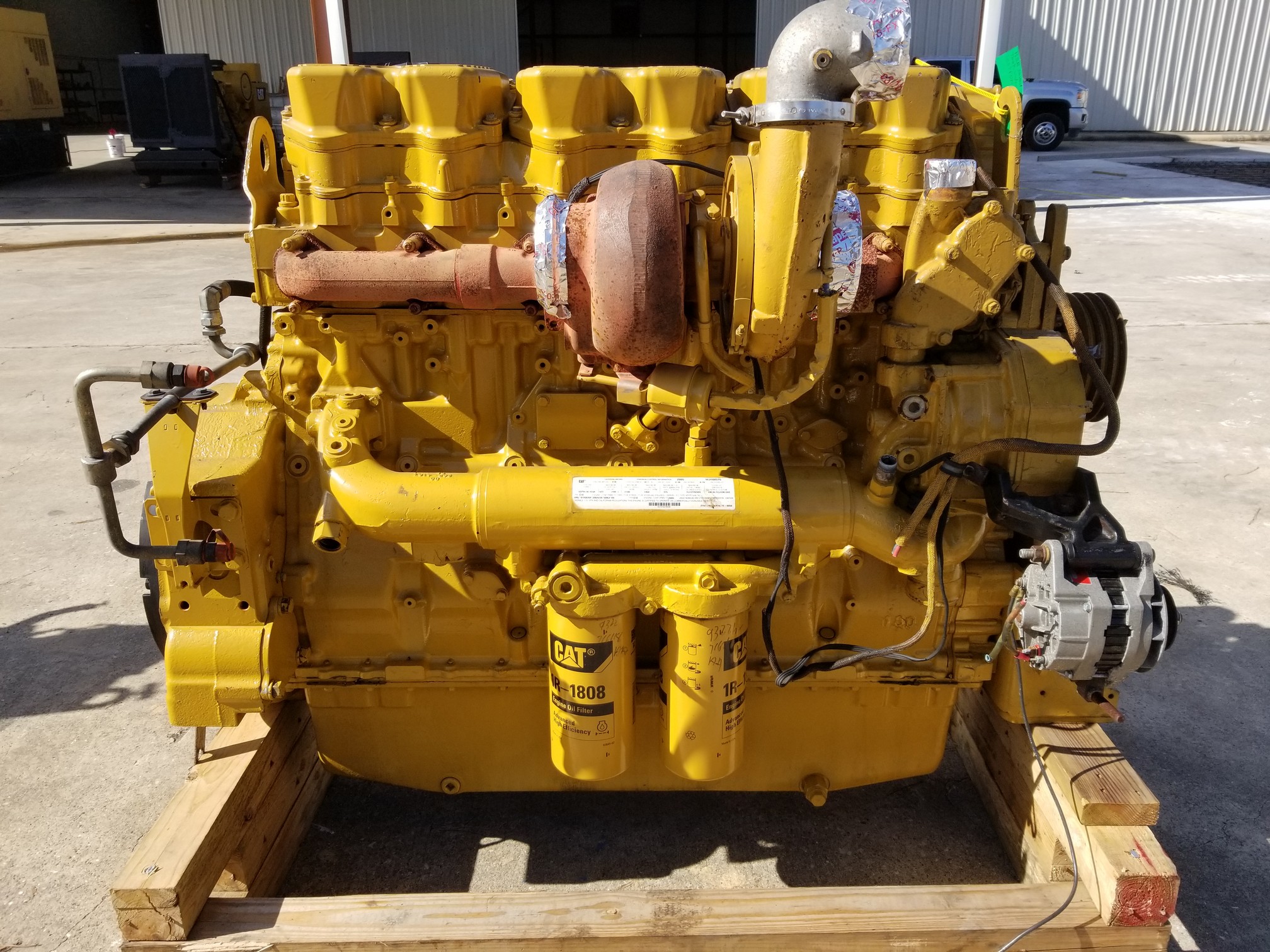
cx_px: 635
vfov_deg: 53.1
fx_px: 954
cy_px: 476
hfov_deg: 67.3
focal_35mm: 26
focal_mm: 4.25
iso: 50
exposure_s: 1/1816
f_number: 1.7
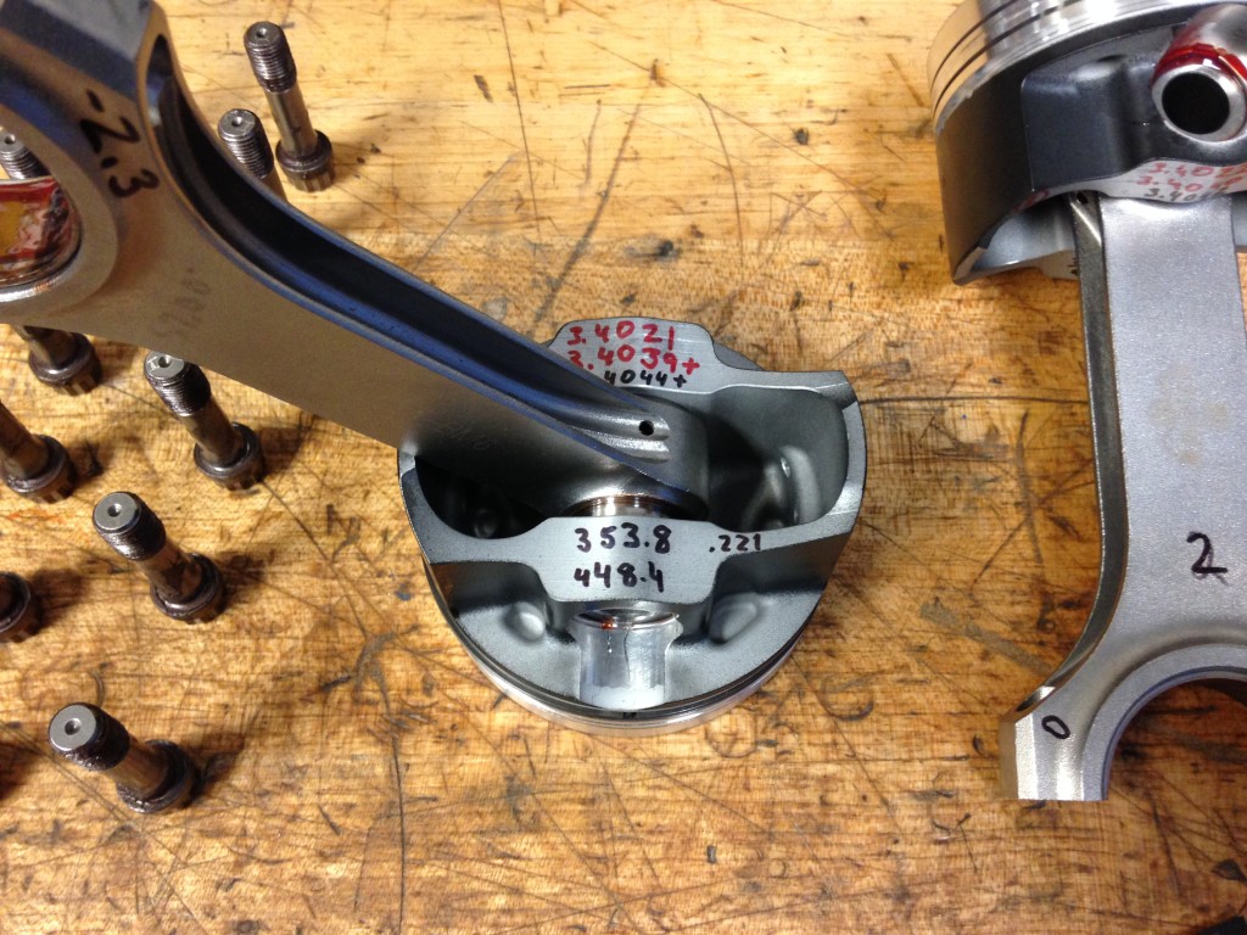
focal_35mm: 33
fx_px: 1189
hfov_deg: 55.4
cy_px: 468
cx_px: 624
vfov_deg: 42.9
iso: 200
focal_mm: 4.12
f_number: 2.4
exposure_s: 1/20
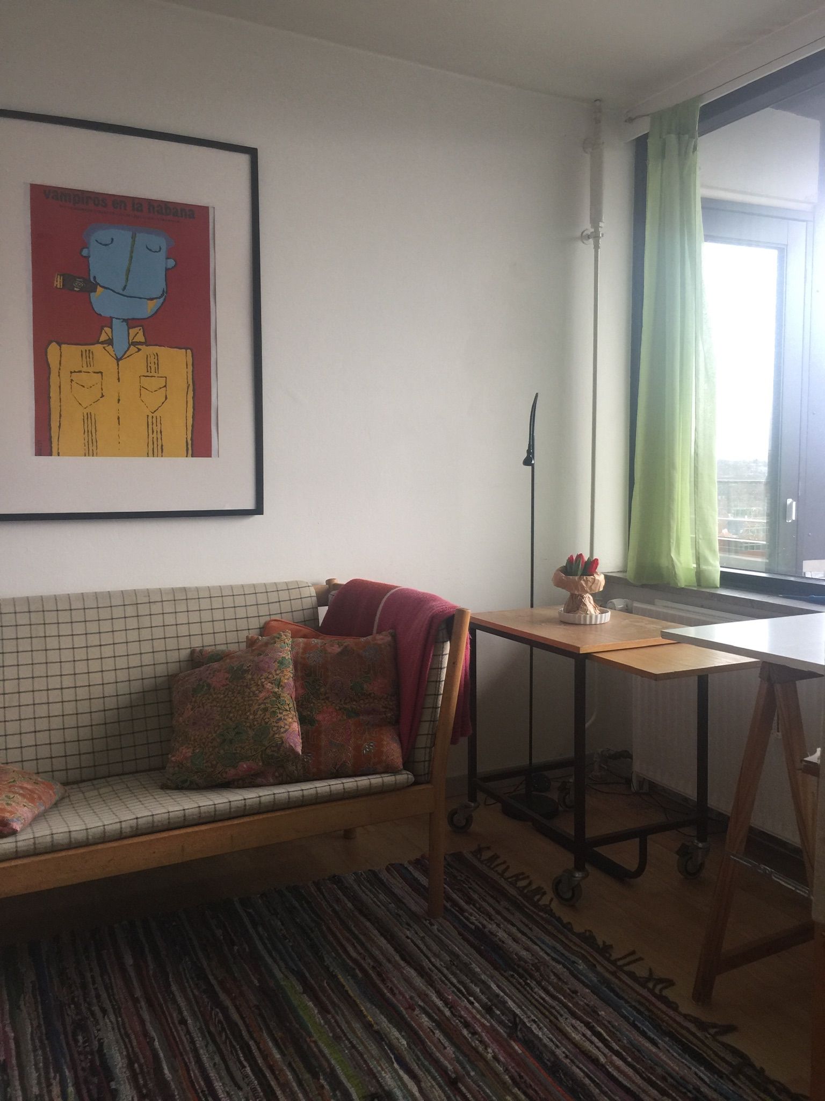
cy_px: 550
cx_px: 412
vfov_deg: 61.7
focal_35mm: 29
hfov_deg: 48.2
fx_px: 922
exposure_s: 1/33
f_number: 2.2
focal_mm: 4.15
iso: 40
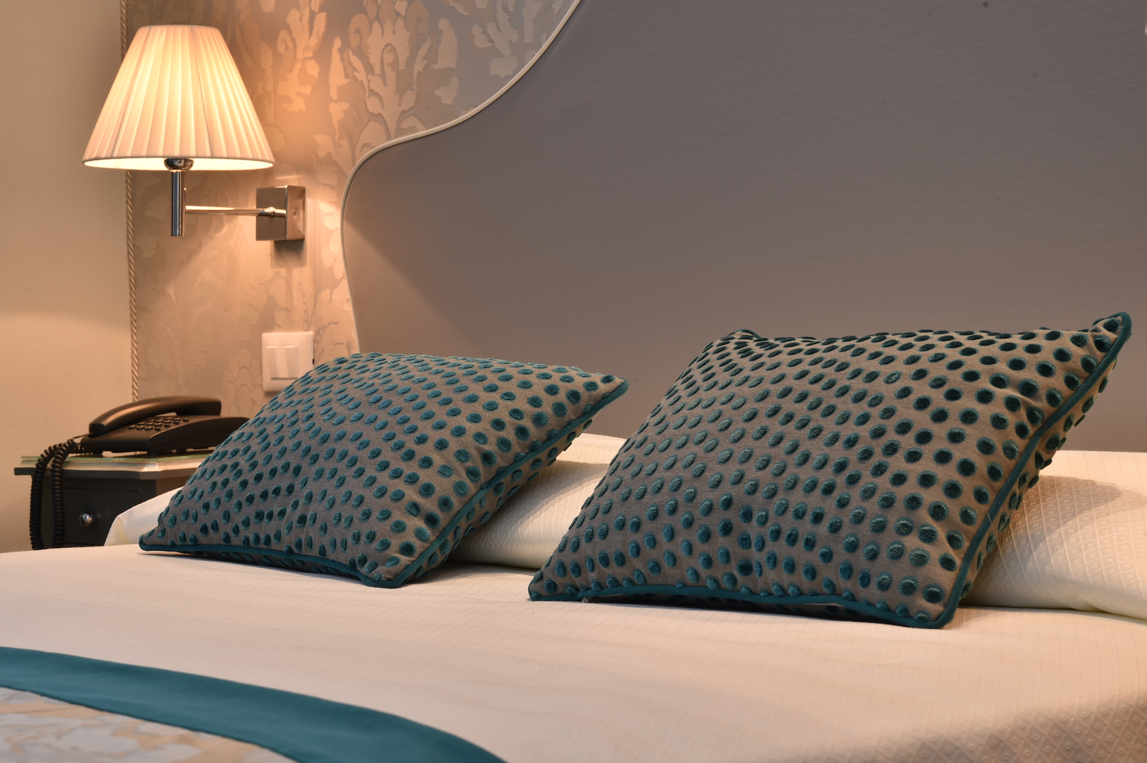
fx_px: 2707
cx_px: 574
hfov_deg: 23.9
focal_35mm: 85
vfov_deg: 16.1
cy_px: 382
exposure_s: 1/1.6
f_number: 14
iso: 125
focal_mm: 85
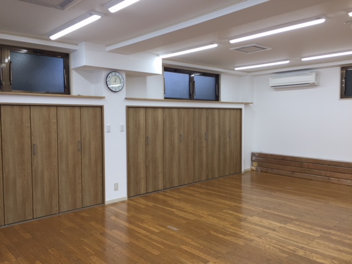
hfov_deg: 61.7
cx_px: 176
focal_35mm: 29
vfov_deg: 48.2
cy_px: 132
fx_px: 295
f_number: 2.2
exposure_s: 1/60
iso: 40
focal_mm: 4.15
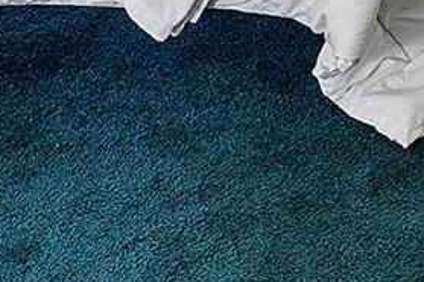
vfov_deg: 9.2
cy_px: -631
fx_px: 1295
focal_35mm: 110
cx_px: 743
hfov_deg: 16.0
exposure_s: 1/5
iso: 160
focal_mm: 10
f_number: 11
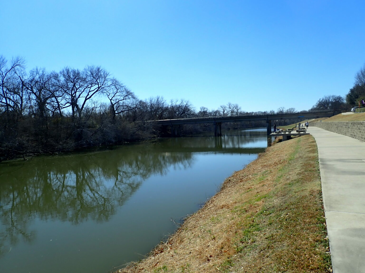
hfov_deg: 69.4
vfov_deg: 54.9
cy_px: 136
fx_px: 264
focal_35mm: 25
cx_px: 182
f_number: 8
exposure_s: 1/250
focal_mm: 4.5
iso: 100
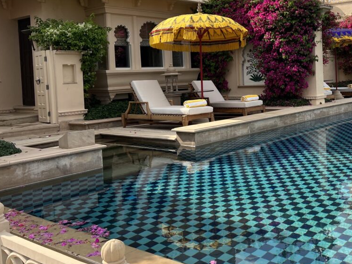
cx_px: 280
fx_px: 427
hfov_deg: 42.8
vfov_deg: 33.9
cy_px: 80
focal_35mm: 42
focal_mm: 5.7
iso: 50
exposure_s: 1/3460
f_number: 1.5
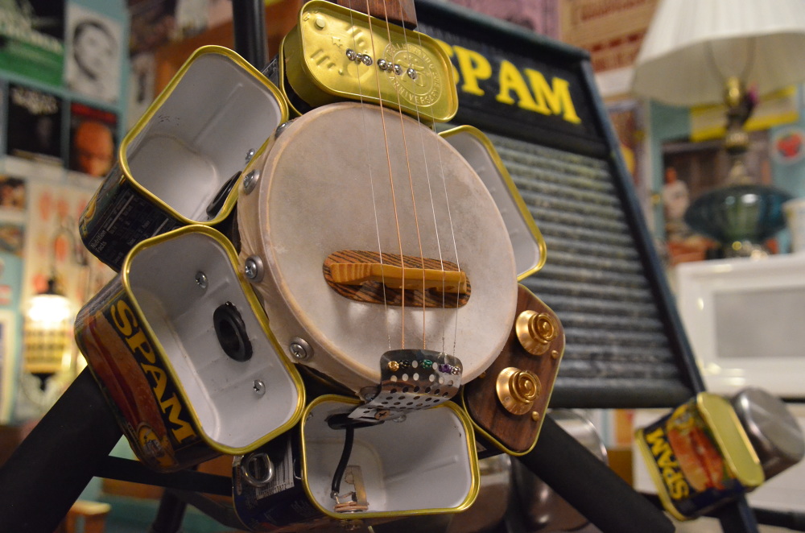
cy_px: 266
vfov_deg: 35.3
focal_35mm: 38
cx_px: 402
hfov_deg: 51.4
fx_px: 837
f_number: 5.6
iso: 5000
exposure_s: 1/125
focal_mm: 25
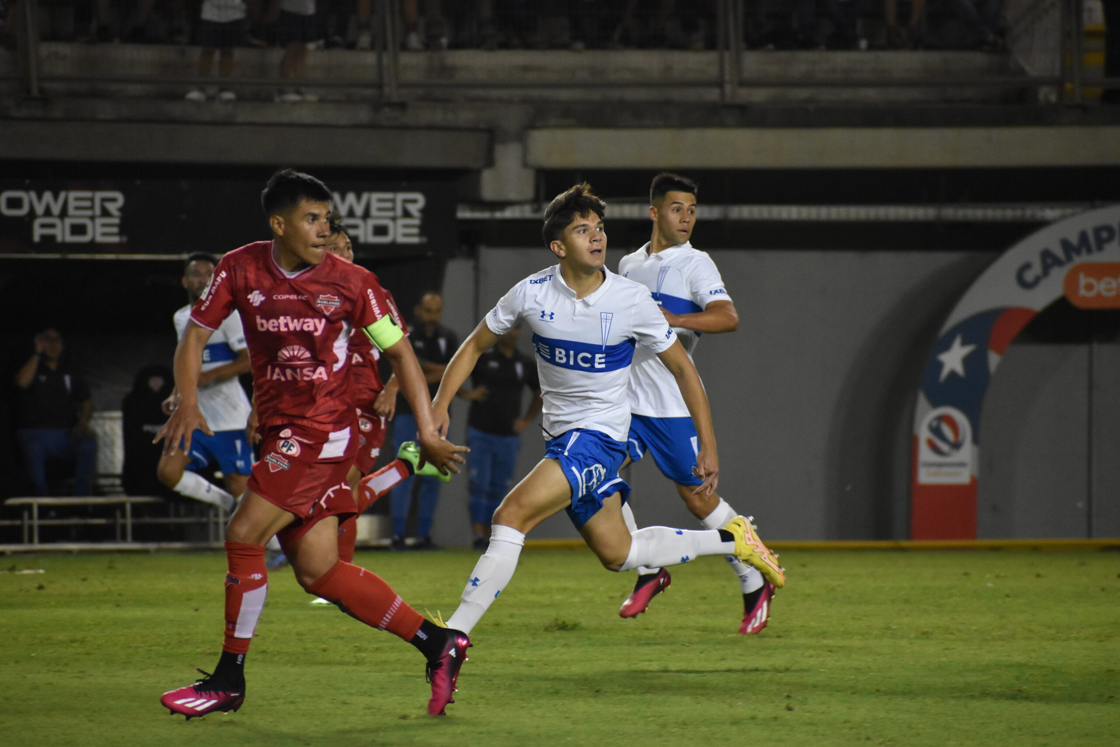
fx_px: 11666
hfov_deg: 5.5
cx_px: 560
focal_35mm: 375
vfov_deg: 3.7
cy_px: 374
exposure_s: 1/500
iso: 2800
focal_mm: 250
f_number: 6
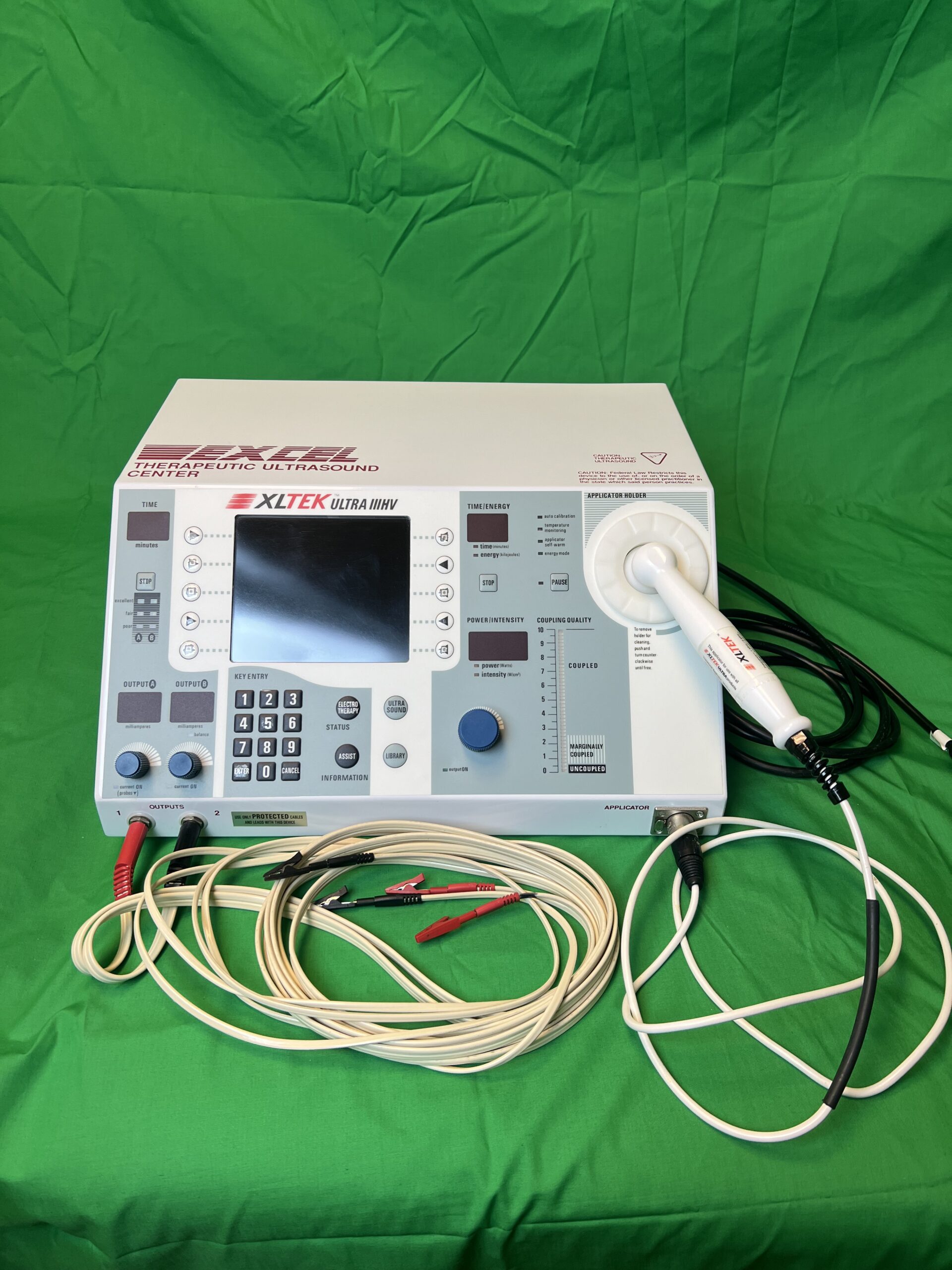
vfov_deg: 67.3
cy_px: 635
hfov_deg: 53.1
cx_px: 476
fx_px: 953
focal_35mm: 26
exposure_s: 1/120
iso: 50
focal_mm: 5.7
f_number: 1.5
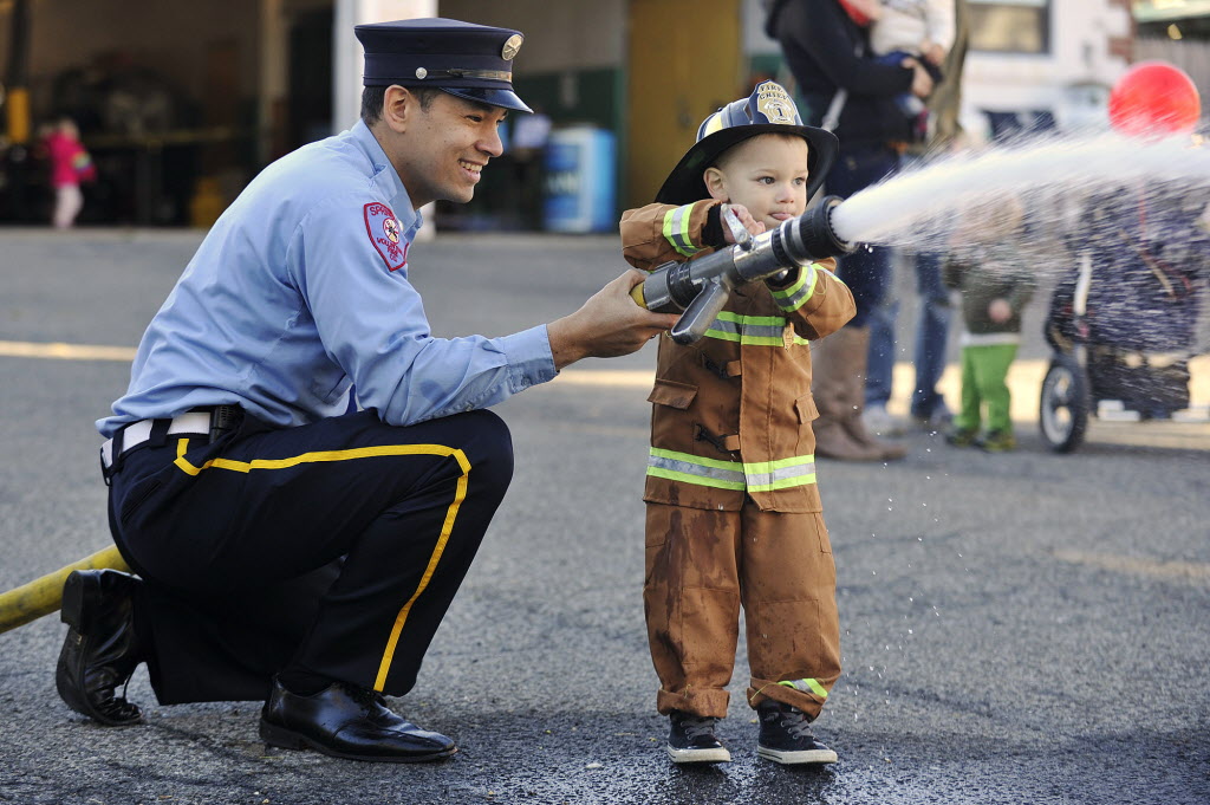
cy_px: 402
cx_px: 605
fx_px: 2888
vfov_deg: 15.9
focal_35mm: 86
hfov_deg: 23.7
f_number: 4
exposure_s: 1/400
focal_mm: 86
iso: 400
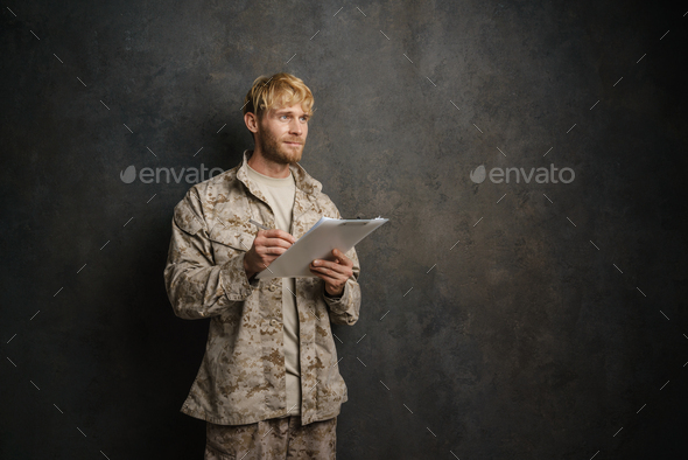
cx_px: 344
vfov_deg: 36.9
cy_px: 230
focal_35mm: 36
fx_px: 688
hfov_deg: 53.1
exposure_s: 1/160
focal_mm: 36
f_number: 6.3
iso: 200
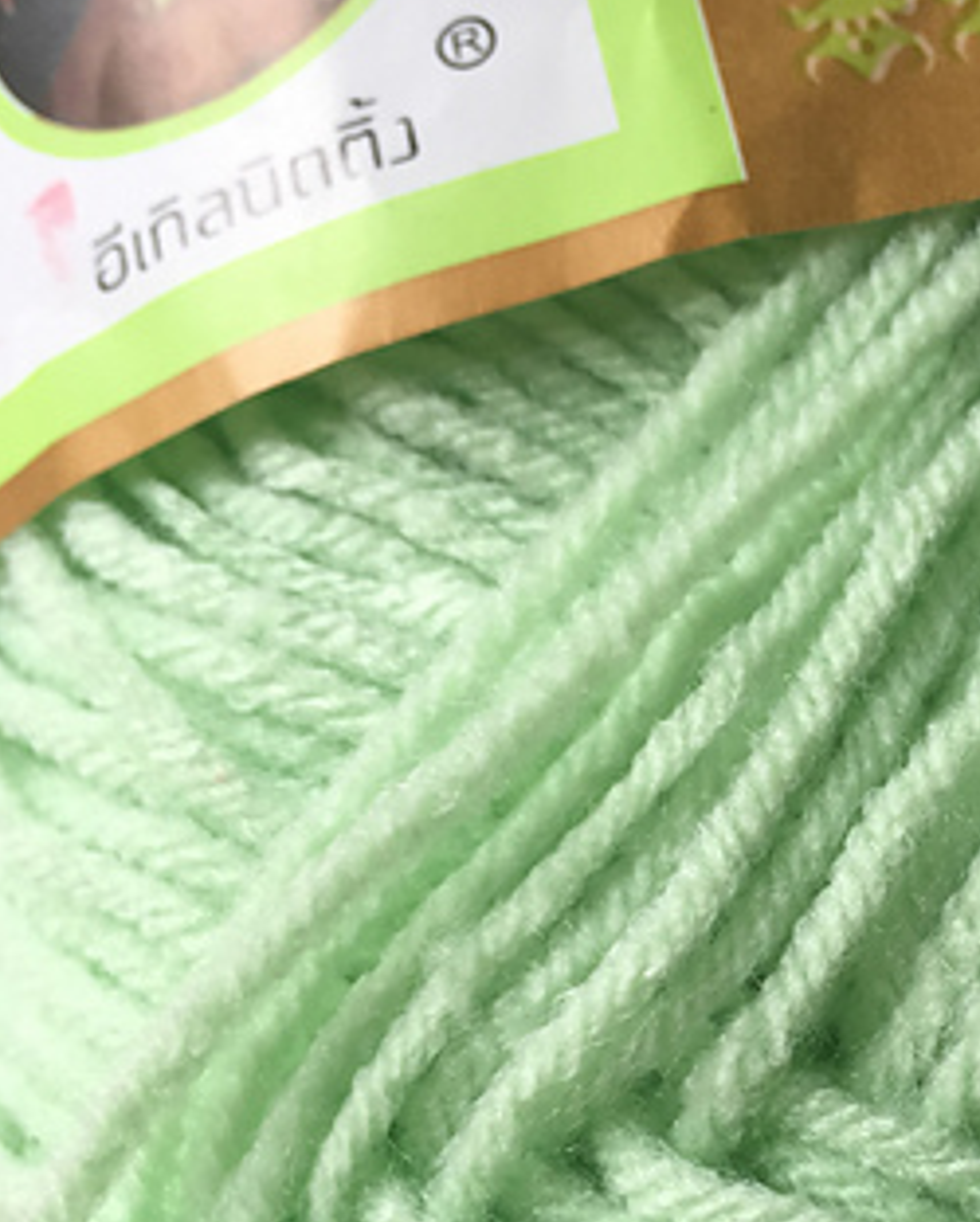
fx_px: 2101
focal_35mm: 58
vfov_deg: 32.3
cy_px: 783
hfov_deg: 25.4
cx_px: 902
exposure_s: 1/100
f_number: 2.2
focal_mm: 4.15
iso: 50
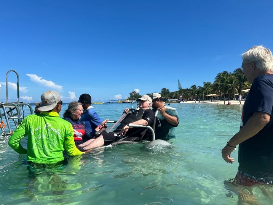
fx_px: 221
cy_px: 109
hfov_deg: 63.3
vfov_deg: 49.7
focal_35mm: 28
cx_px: 120
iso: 80
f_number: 1.78
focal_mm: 6.86
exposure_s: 1/5263
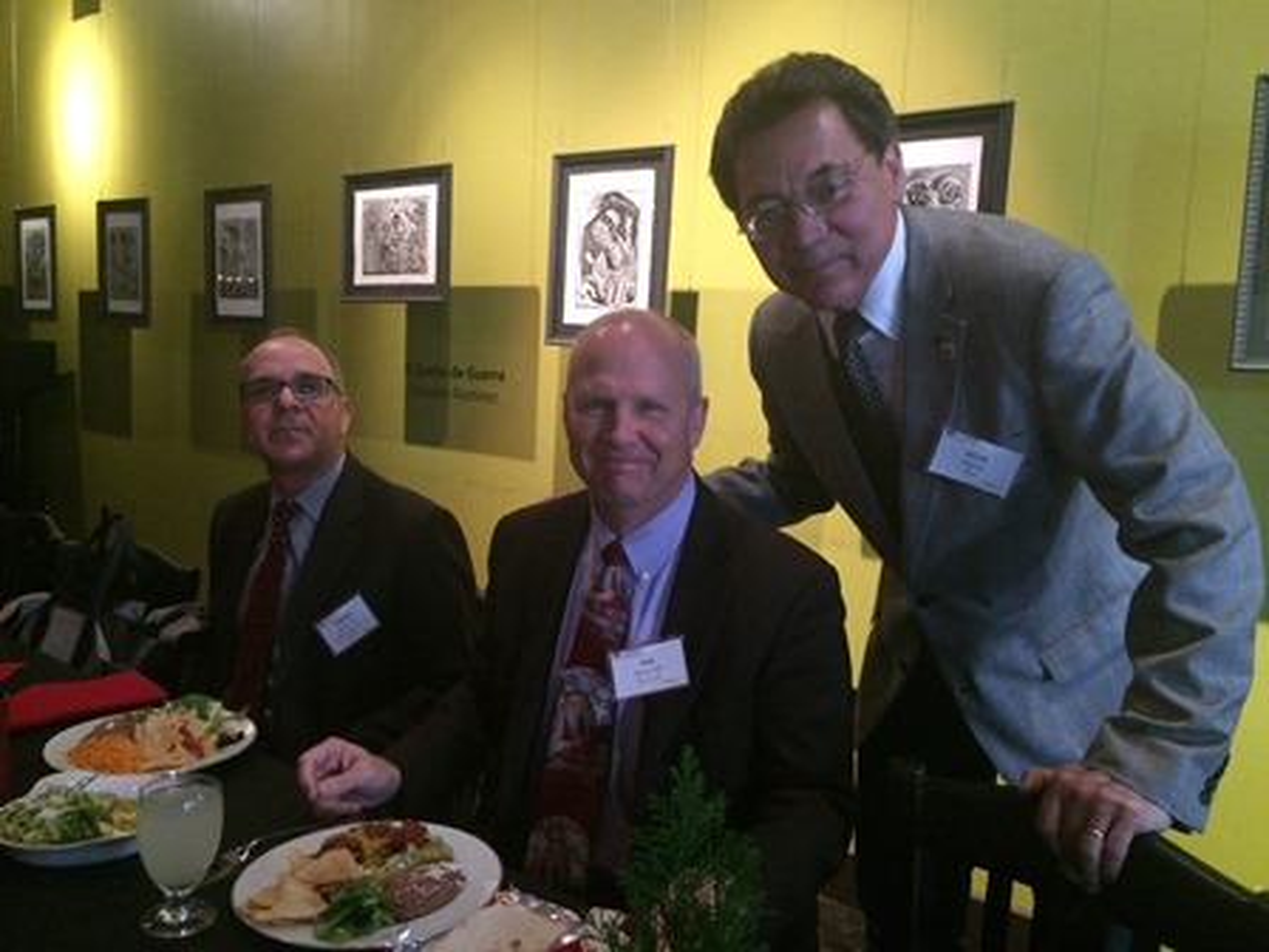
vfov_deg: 48.2
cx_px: 634
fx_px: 1063
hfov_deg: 61.7
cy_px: 476
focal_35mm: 29
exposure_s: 1/15
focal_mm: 4.15
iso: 400
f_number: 2.2
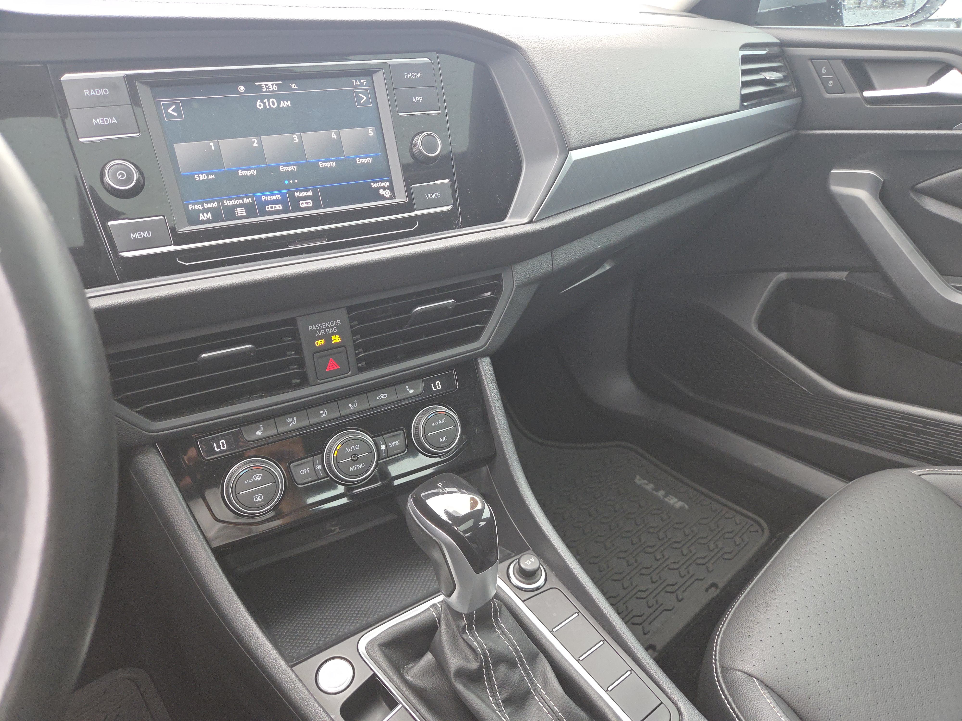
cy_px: 360
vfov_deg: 58.9
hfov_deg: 73.9
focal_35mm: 23
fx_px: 639
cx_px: 481
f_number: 1.8
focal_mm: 5.4
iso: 250
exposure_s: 1/120
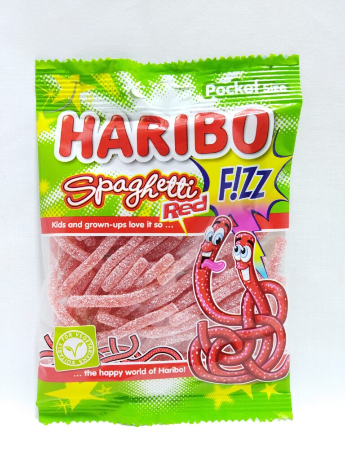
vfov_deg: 65.3
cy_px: 230
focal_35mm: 27
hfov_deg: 51.4
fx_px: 359
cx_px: 172
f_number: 1.79
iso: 106
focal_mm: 4.71
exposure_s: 1/50
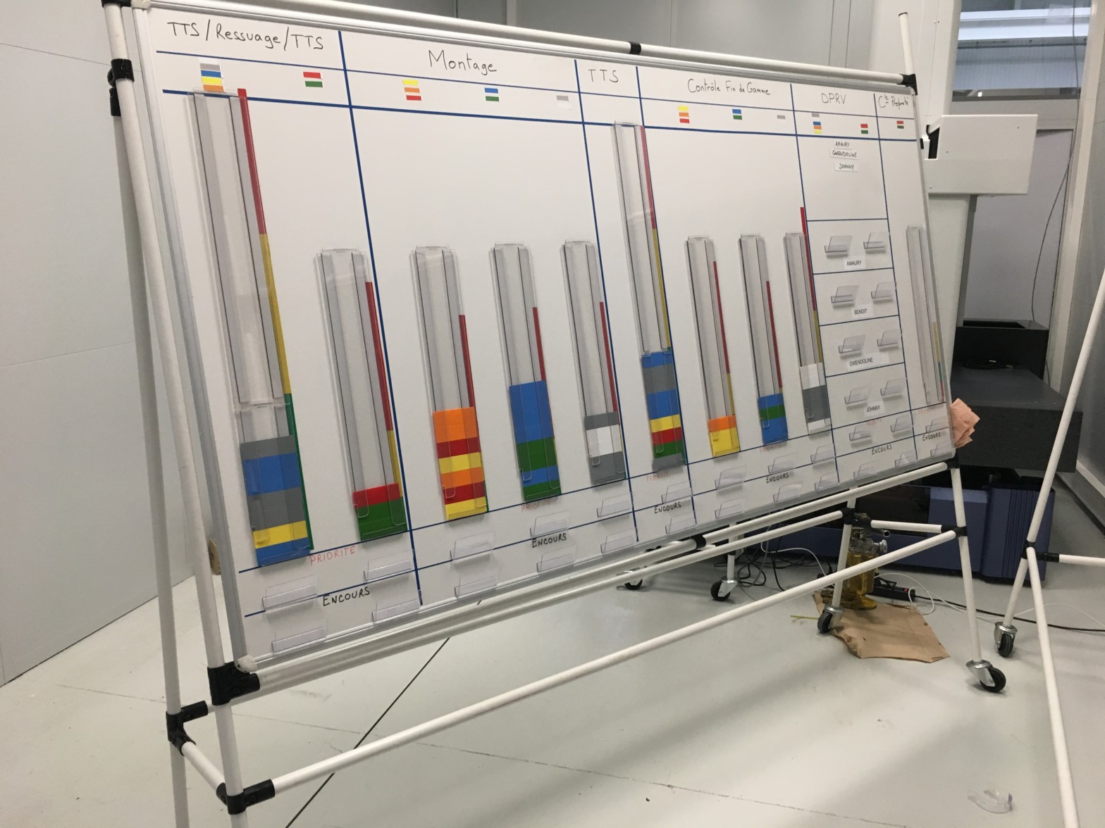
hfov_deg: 61.7
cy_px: 414
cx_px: 552
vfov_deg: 48.2
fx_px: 926
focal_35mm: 29
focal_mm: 4.15
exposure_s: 1/33
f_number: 2.2
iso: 64
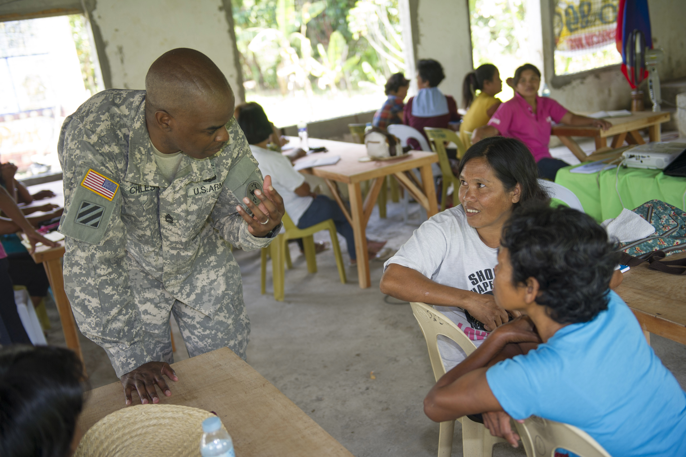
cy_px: 228
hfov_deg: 46.4
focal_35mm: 42
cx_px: 343
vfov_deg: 31.9
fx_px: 800
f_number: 2.8
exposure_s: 1/80
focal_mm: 42
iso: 200
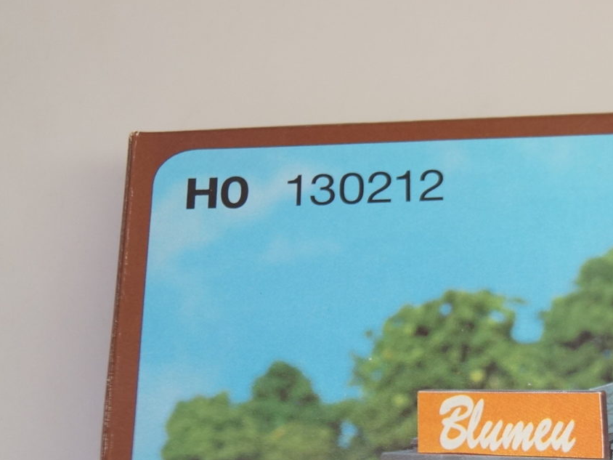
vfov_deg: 15.0
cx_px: 567
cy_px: 396
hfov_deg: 19.6
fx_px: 1735
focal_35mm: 98
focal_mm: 28
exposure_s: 1/160
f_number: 4.5
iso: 640
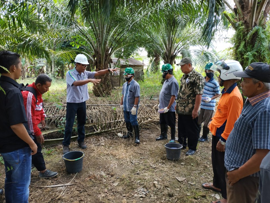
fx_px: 195
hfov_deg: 69.4
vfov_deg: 54.9
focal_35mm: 25
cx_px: 130
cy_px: 99
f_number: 1.9
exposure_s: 1/100
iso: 250
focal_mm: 3.94
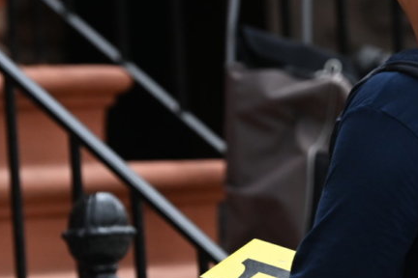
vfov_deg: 2.7
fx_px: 5991
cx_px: 398
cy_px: 284
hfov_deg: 4.0
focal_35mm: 516
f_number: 4
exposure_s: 1/4000
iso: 800
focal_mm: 145
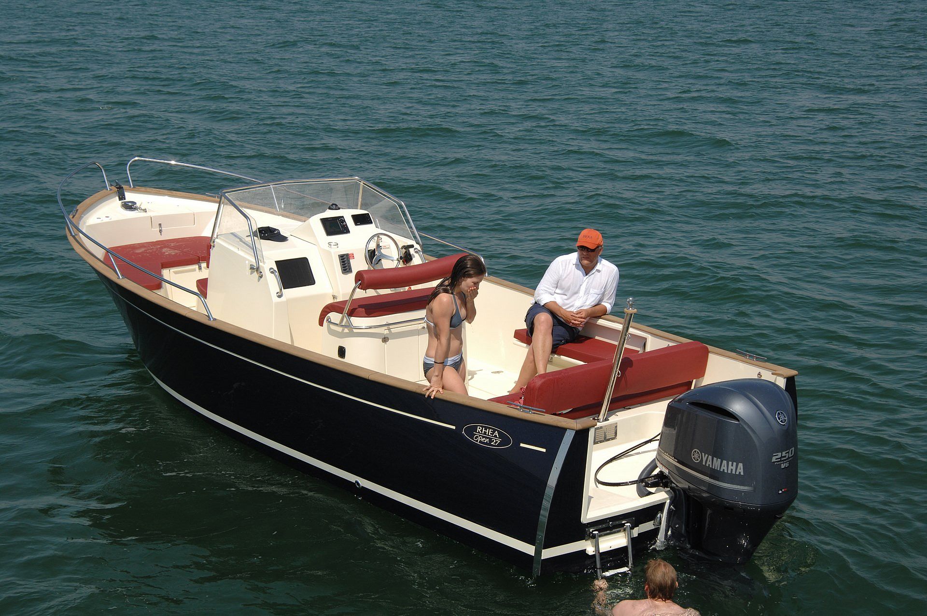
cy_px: 308
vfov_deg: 22.6
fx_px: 1543
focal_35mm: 60
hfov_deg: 33.4
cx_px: 464
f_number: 8
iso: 200
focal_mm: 40
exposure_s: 1/800
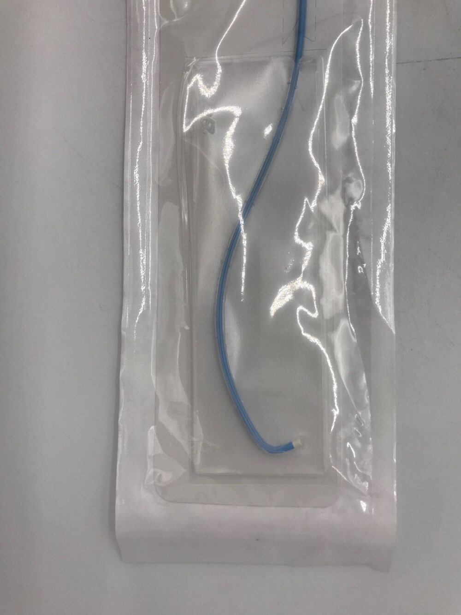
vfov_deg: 63.4
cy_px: 308
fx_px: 497
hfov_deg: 49.8
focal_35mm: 28
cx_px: 230
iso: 20
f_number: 1.8
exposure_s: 1/211
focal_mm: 3.99
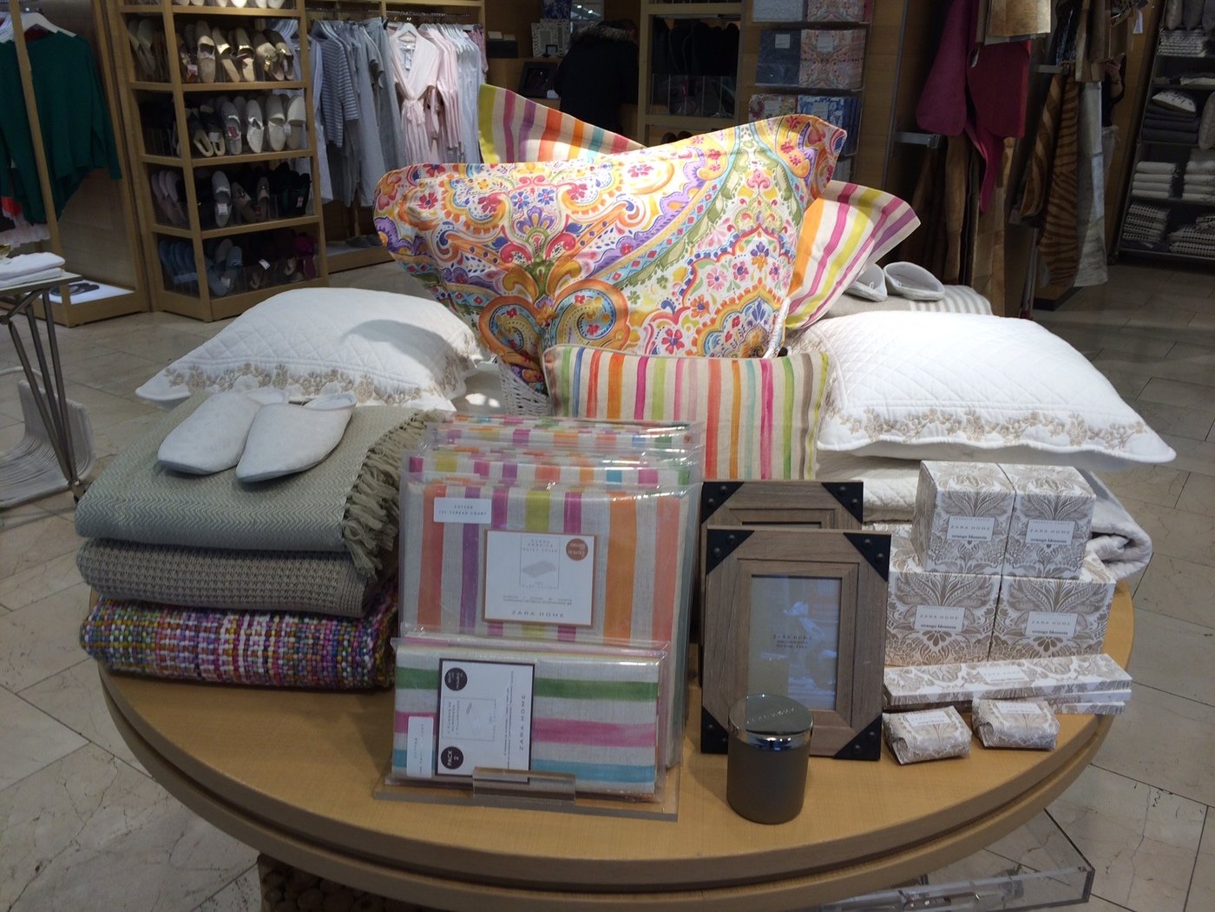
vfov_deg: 48.2
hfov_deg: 61.7
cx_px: 608
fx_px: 1018
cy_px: 456
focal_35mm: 29
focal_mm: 4.15
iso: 32
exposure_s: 1/129
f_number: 2.2
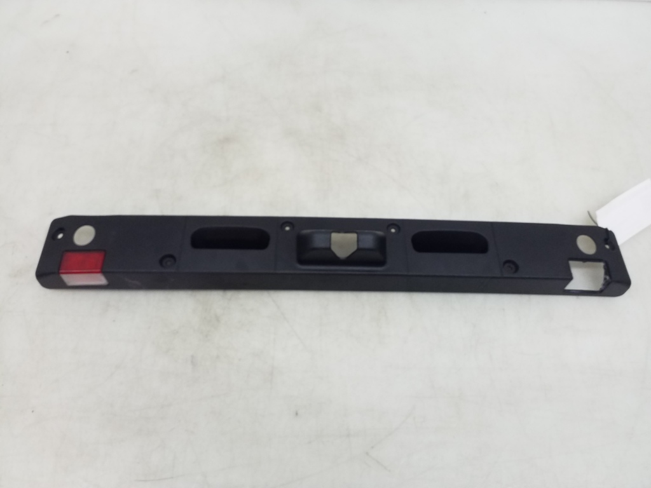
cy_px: 244
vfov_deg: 51.4
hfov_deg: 65.3
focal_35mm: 27
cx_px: 326
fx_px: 508
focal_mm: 3.6
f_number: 1.9
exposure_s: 1/50
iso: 100
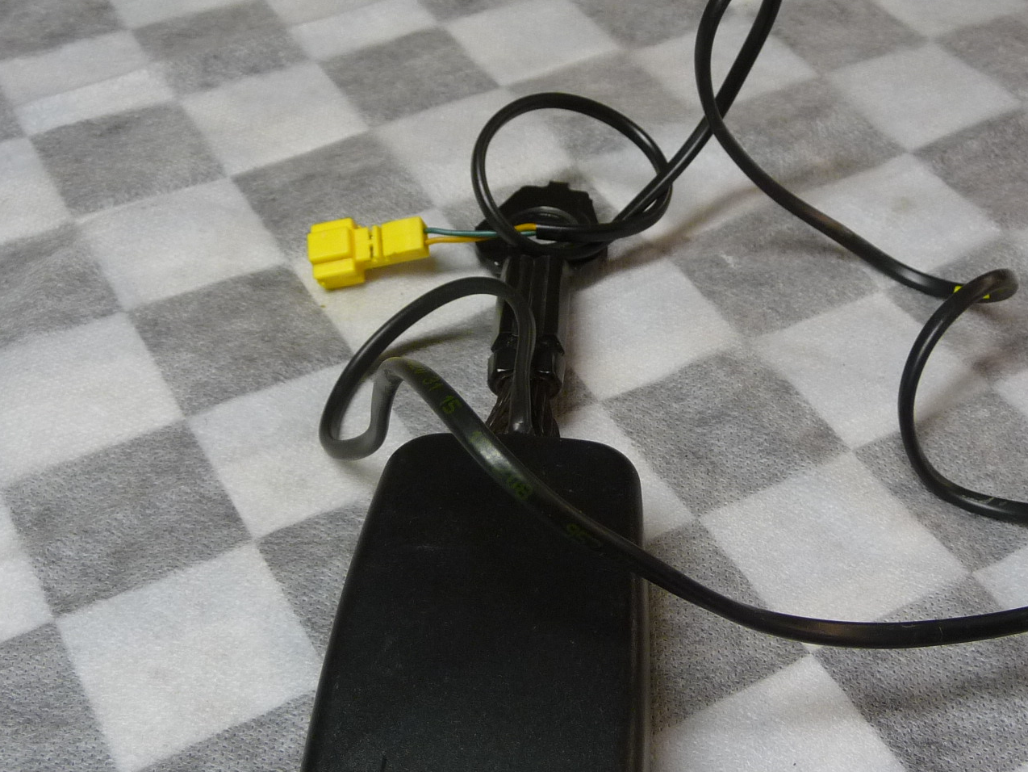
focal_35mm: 45
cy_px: 540
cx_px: 599
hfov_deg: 41.9
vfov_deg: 31.8
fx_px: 1337
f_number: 3.3
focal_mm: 4.7
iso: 160
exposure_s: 1/30
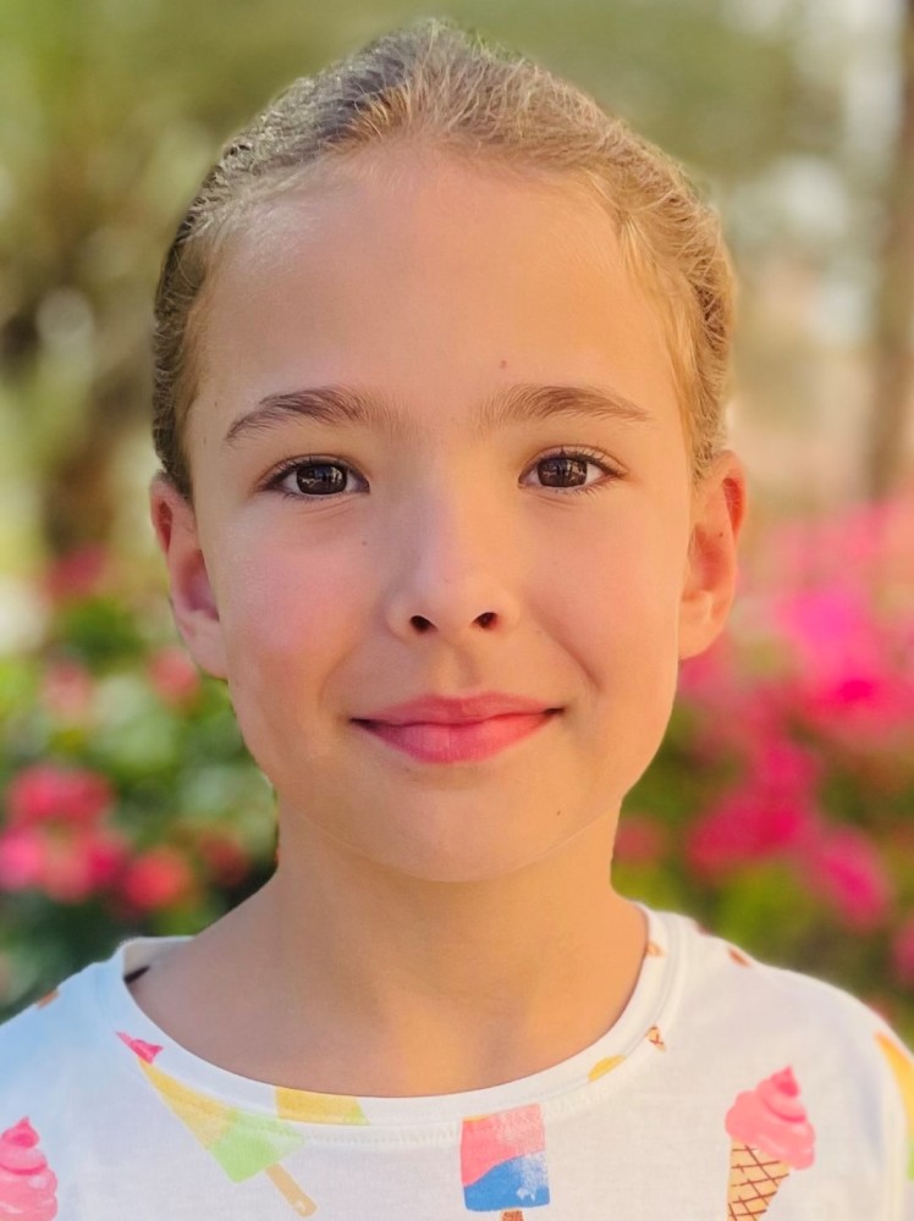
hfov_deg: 53.0
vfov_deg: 67.4
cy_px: 610
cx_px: 457
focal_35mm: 26
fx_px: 917
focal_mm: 4.2
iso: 50
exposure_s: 1/1855
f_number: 1.6
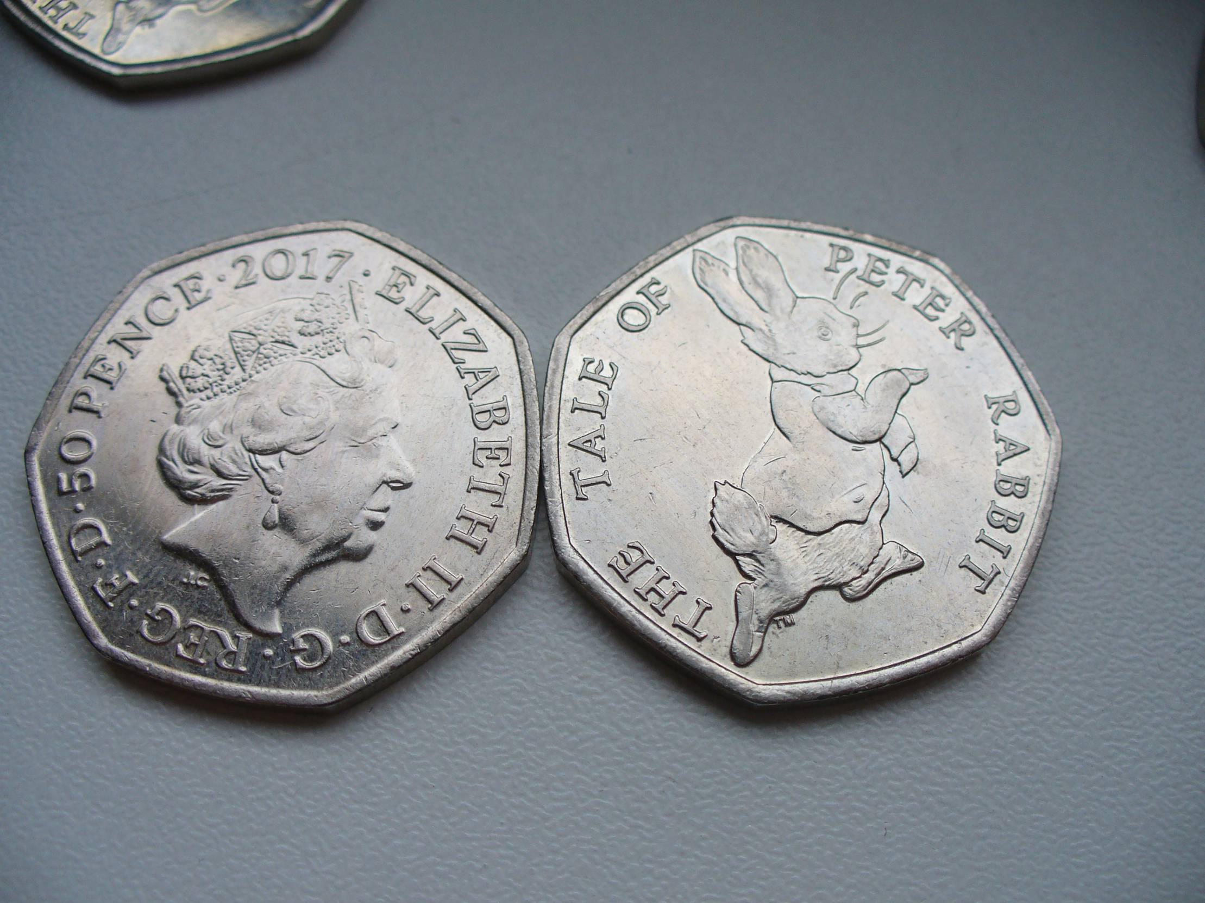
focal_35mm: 37
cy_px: 452
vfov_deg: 38.6
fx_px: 1288
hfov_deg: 50.2
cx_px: 602
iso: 80
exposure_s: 1/320
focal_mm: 6.1
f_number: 2.8
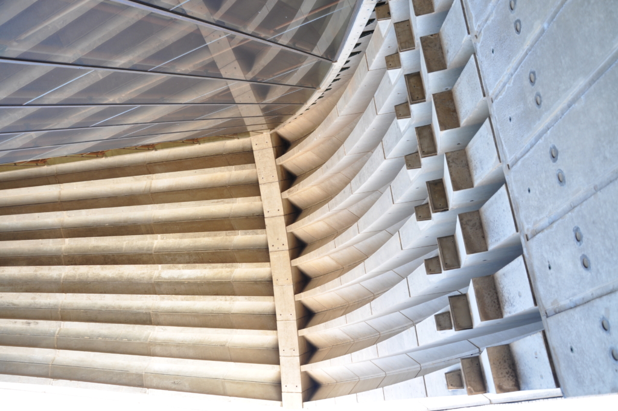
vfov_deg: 47.8
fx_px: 463
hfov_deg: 67.4
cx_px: 309
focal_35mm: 27
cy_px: 206
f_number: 7.1
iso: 200
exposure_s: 1/50
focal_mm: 18
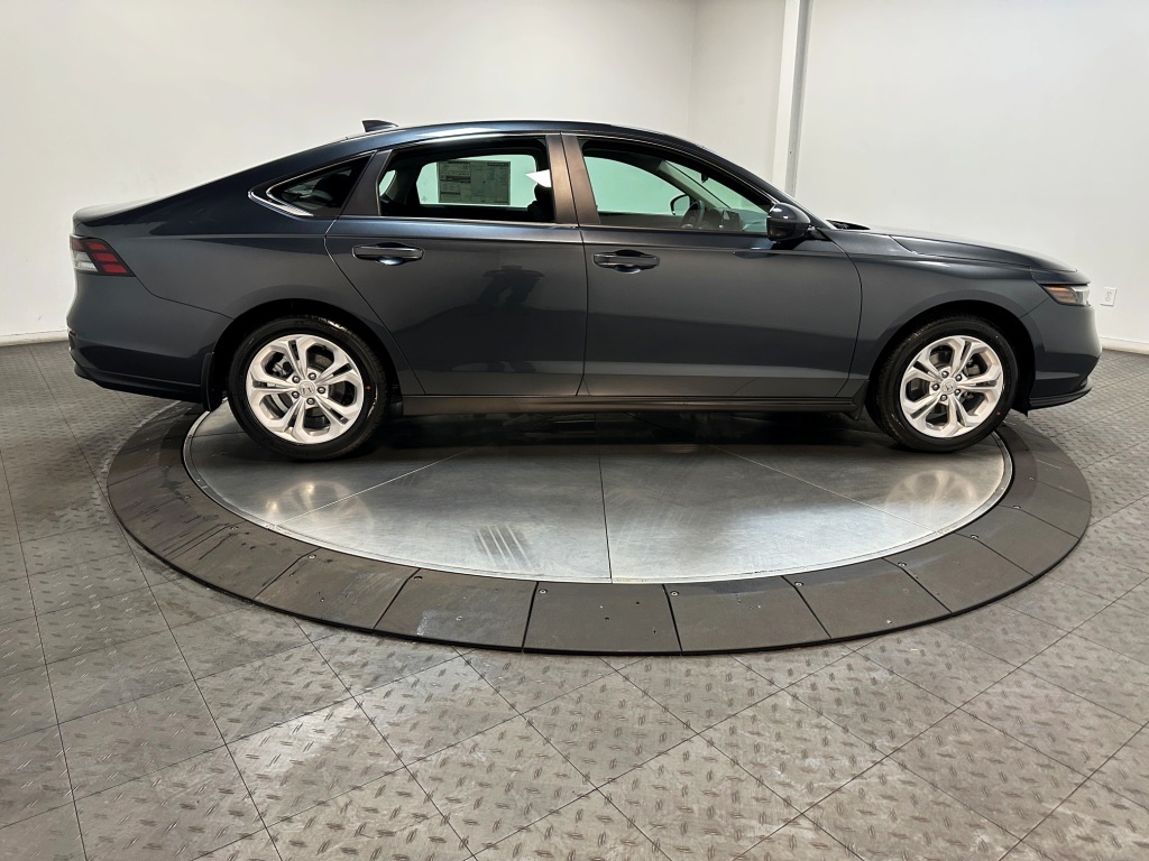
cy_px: 430
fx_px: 797
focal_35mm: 24
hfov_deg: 71.6
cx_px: 574
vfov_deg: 56.8
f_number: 1.78
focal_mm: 6.86
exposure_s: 1/60
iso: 400
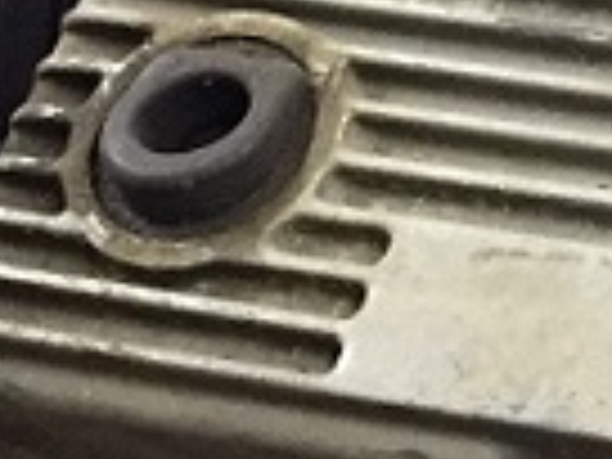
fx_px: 2988
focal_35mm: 169
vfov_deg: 8.4
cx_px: 1627
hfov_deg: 9.8
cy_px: -400
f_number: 2.2
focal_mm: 4.15
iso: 250
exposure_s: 1/24
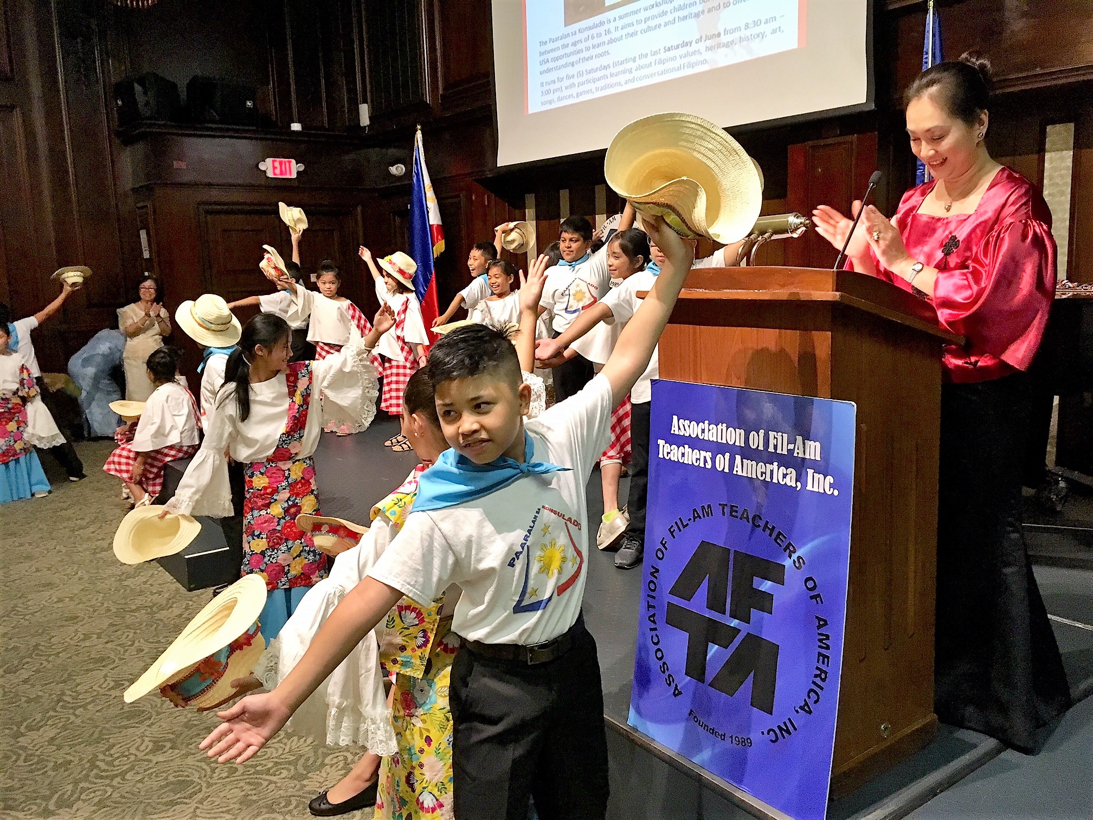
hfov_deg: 61.7
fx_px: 916
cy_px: 410
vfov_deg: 48.2
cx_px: 546
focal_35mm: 29
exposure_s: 1/30
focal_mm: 4.15
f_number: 2.2
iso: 200
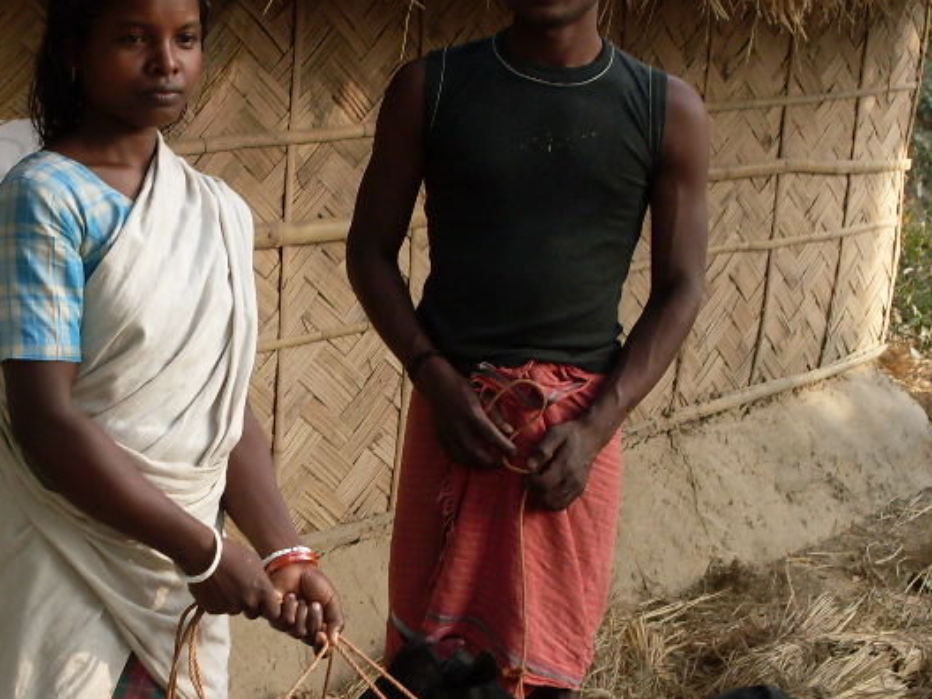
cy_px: 477
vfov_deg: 15.5
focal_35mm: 95
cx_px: 242
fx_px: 2558
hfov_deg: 20.5
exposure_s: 1/180
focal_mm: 8.1
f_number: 3.1
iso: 80
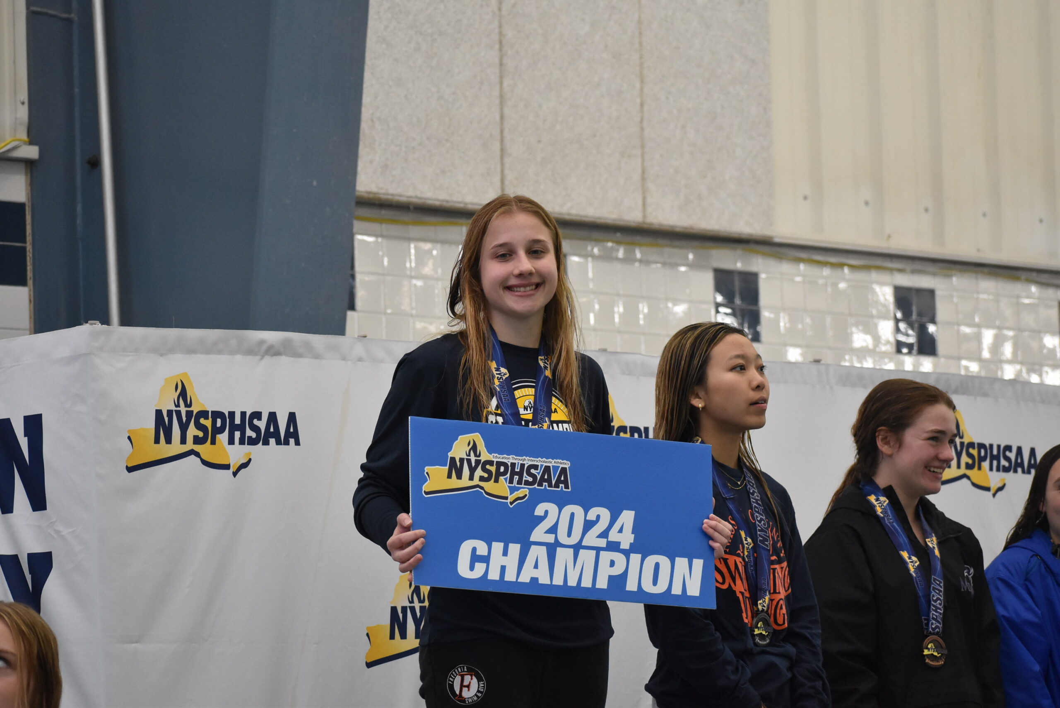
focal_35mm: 147
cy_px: 354
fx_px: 4331
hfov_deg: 14.0
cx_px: 530
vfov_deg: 9.4
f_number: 4.8
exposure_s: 1/500
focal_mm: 98
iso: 2000
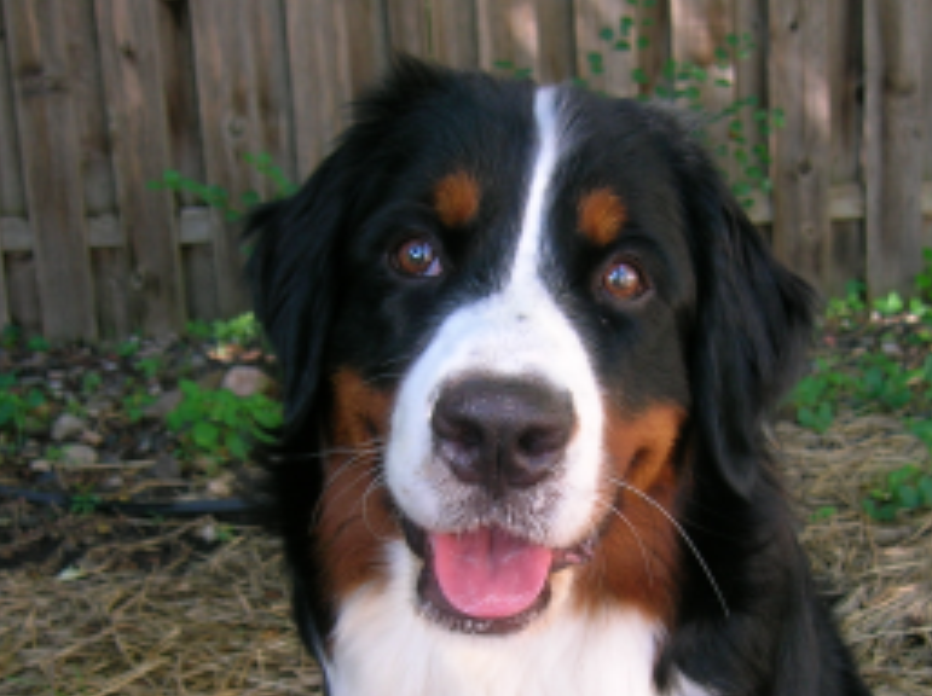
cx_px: 546
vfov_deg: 27.1
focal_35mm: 53
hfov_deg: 36.1
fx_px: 1425
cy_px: 529
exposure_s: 1/42.3
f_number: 2.9
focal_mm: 5.7
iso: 50
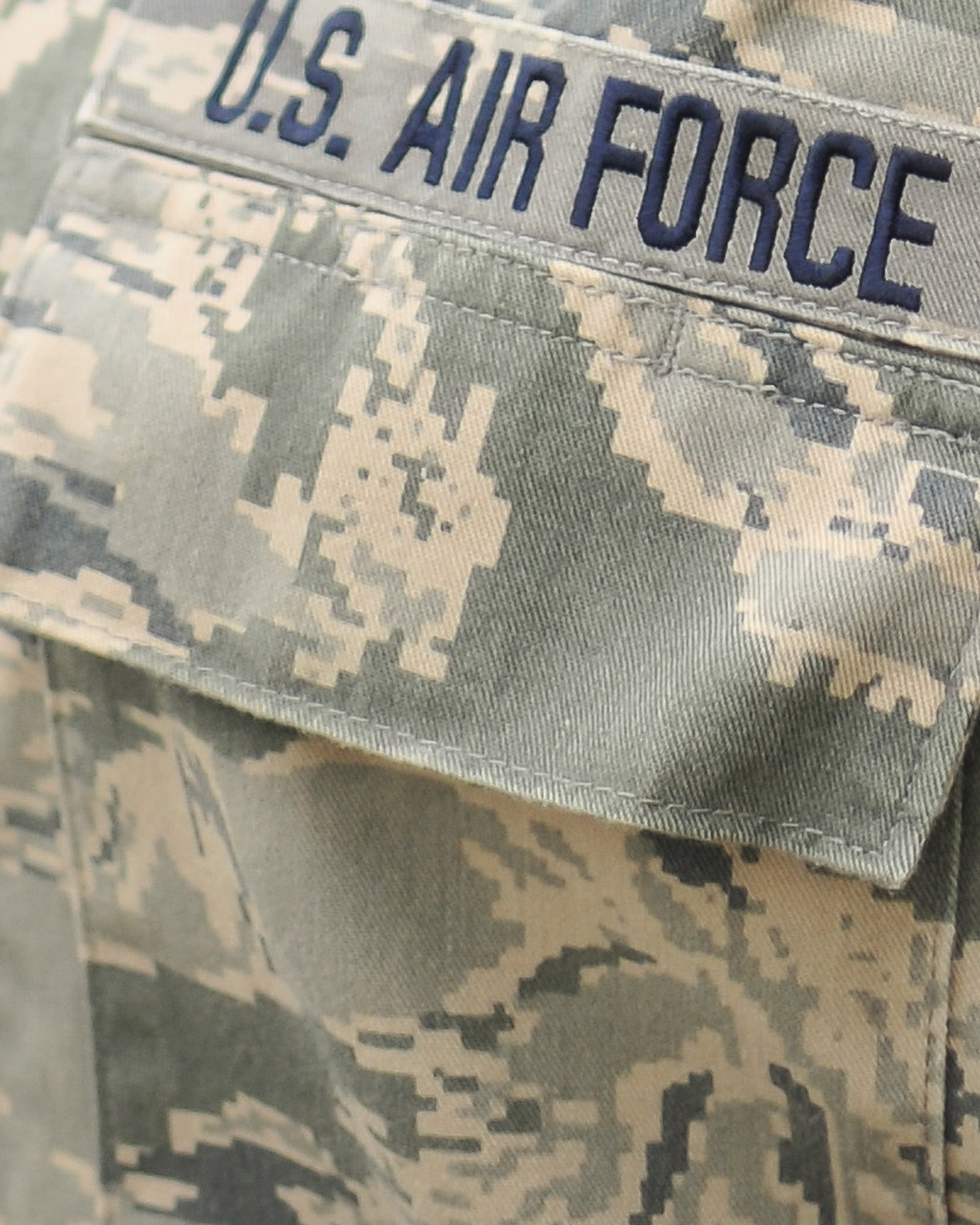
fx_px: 7614
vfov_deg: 8.8
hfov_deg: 7.4
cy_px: -989
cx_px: 412
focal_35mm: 210
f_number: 1.8
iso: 200
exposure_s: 1/2000
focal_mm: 35
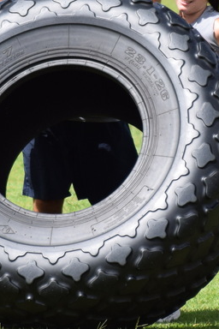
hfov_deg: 2.1
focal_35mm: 645
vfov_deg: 3.2
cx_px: 2
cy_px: 108
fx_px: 5888
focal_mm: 165
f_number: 6.3
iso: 400
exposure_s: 1/1600
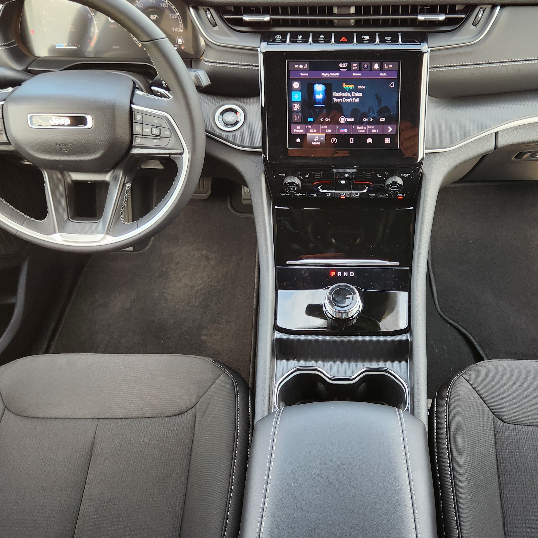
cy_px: 266
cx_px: 339
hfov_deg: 49.2
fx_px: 580
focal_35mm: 33
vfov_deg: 49.7
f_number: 1.8
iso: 160
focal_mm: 5.4
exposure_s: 1/180
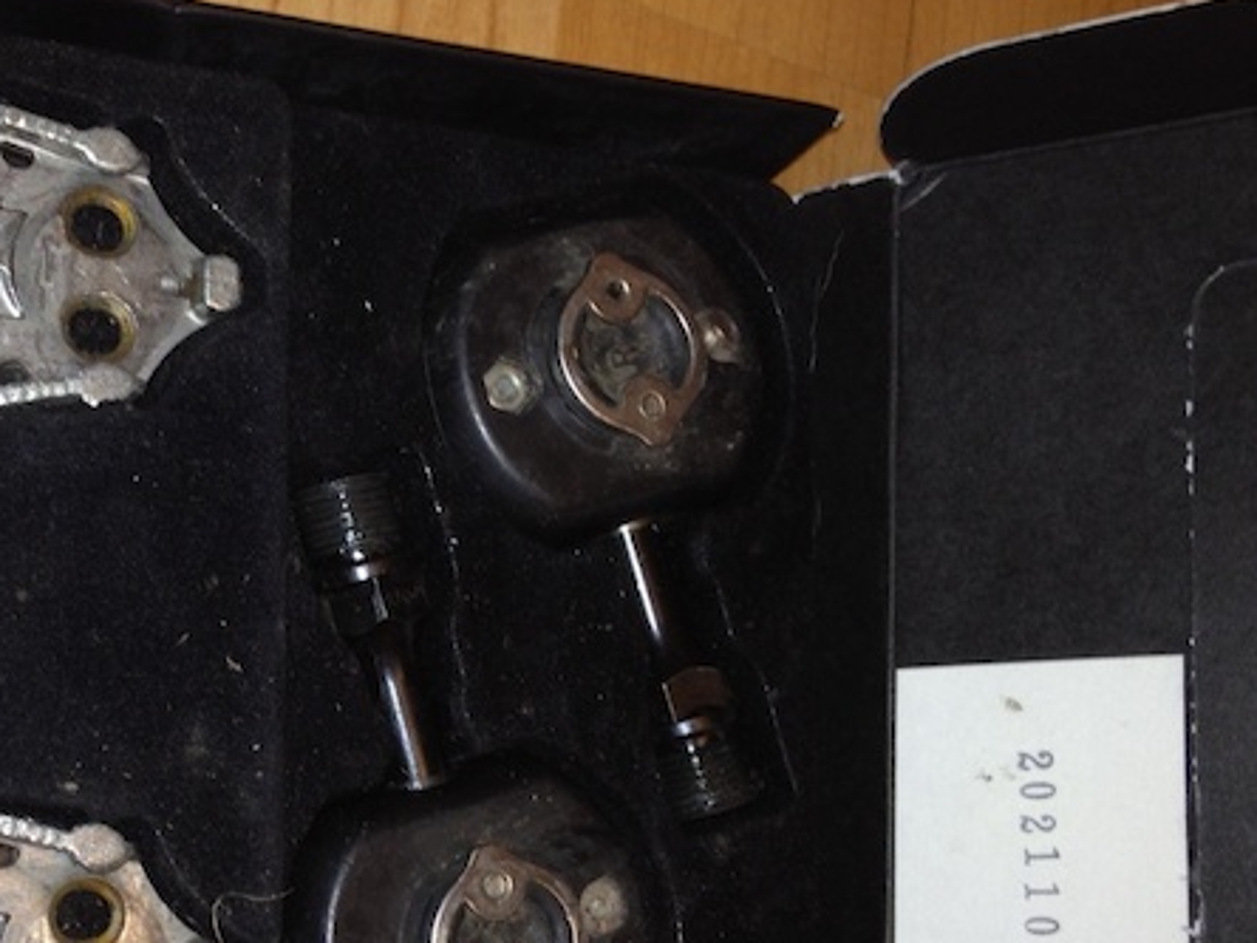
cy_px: 660
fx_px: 2288
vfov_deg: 23.1
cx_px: 263
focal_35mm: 63
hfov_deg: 30.0
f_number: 2.4
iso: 64
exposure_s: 1/24
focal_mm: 4.28
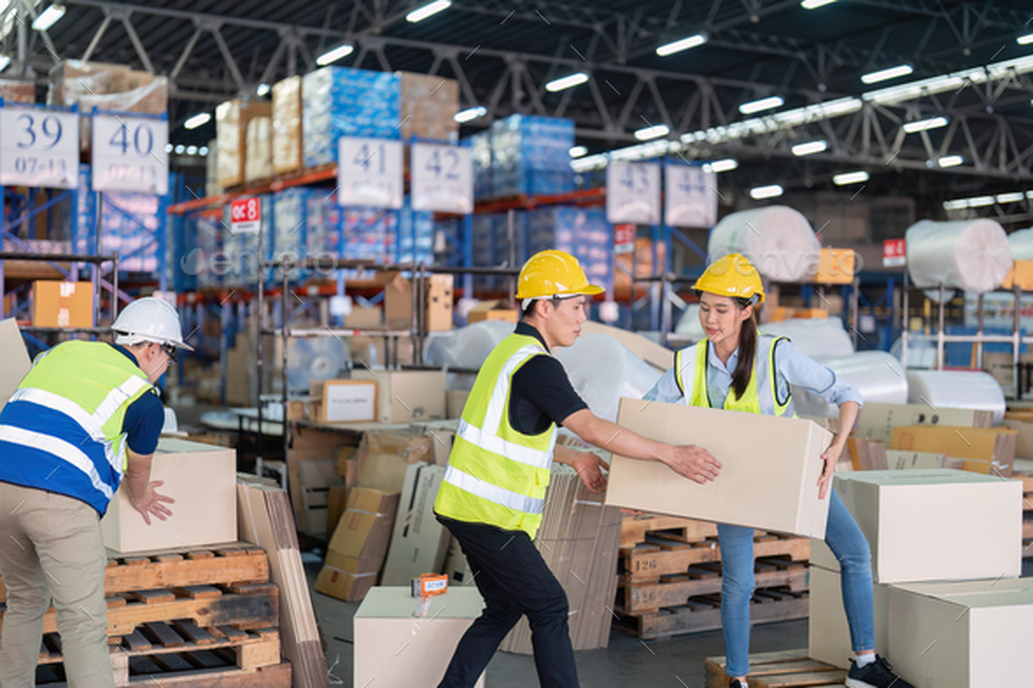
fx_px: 1434
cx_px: 516
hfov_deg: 39.6
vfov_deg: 27.0
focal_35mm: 50
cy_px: 344
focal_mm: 50
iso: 250
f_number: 1.2
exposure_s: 1/200
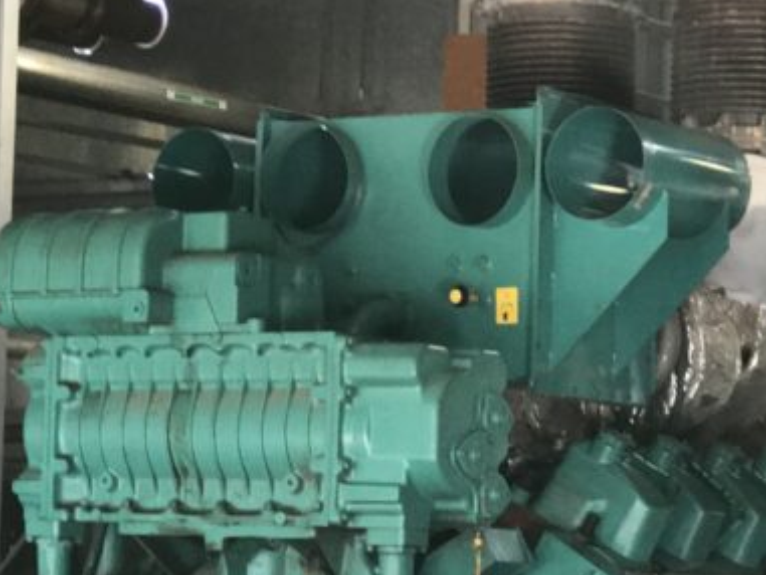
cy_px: 559
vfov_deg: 9.6
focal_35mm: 153
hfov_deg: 12.9
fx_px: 3387
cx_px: 593
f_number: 2.8
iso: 100
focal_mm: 6.6
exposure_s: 1/50
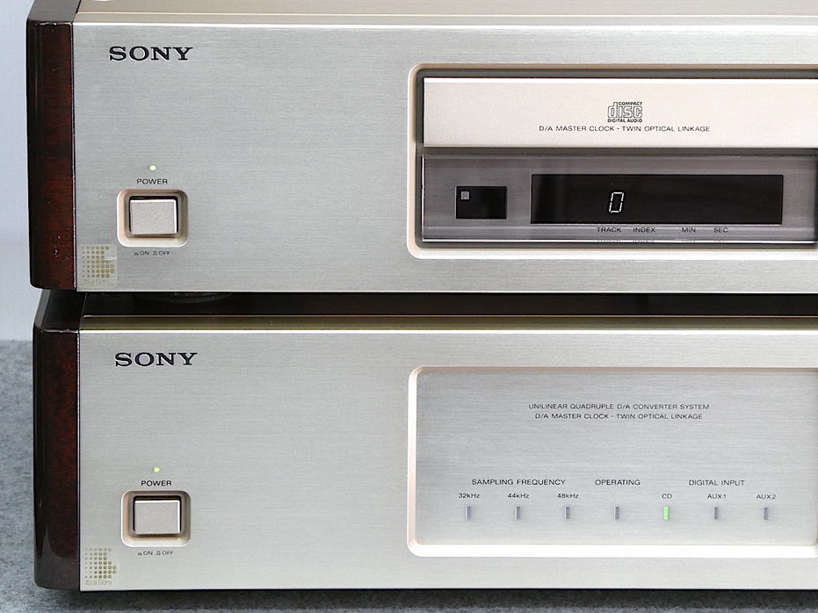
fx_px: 3899
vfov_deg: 9.0
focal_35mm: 165
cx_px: 416
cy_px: 305
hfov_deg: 12.0
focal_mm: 28.7
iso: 400
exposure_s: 1/20
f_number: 5.5
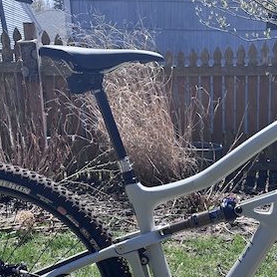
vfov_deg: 27.1
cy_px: 254
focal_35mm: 61
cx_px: 213
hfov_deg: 27.7
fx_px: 552
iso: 80
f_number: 1.78
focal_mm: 6.76
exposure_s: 1/2710
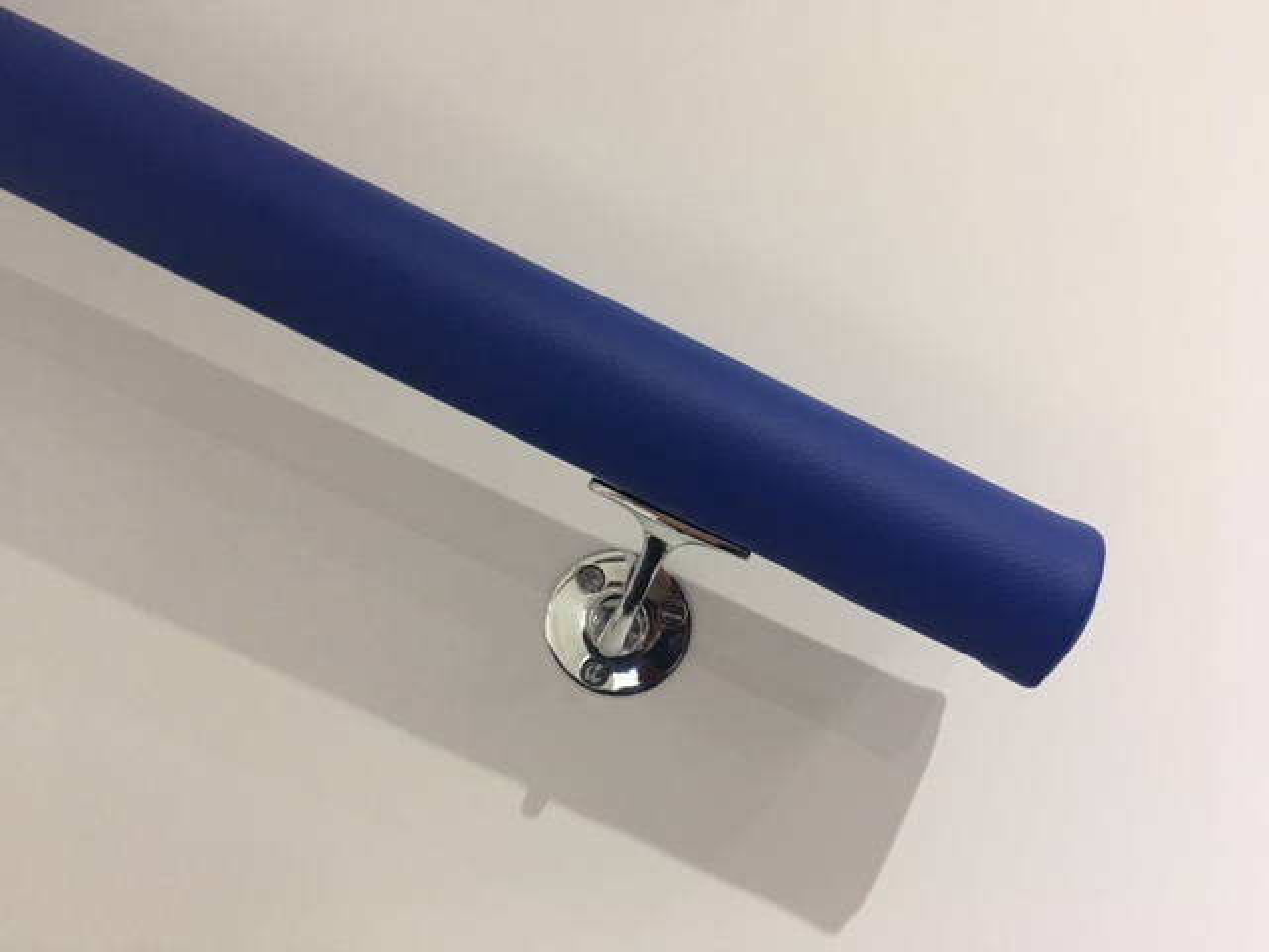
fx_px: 1063
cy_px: 476
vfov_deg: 48.2
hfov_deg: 61.7
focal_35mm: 29
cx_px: 634
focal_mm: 4.15
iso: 100
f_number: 2.2
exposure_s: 1/17
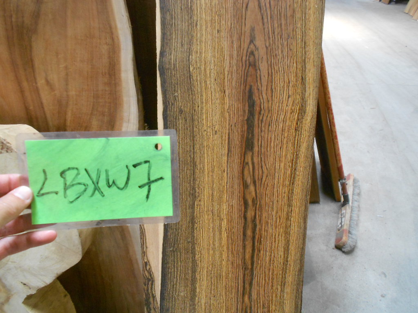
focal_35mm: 26
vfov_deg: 53.1
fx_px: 314
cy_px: 156
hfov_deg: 67.3
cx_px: 209
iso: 320
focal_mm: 4.6
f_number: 3.2
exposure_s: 1/30
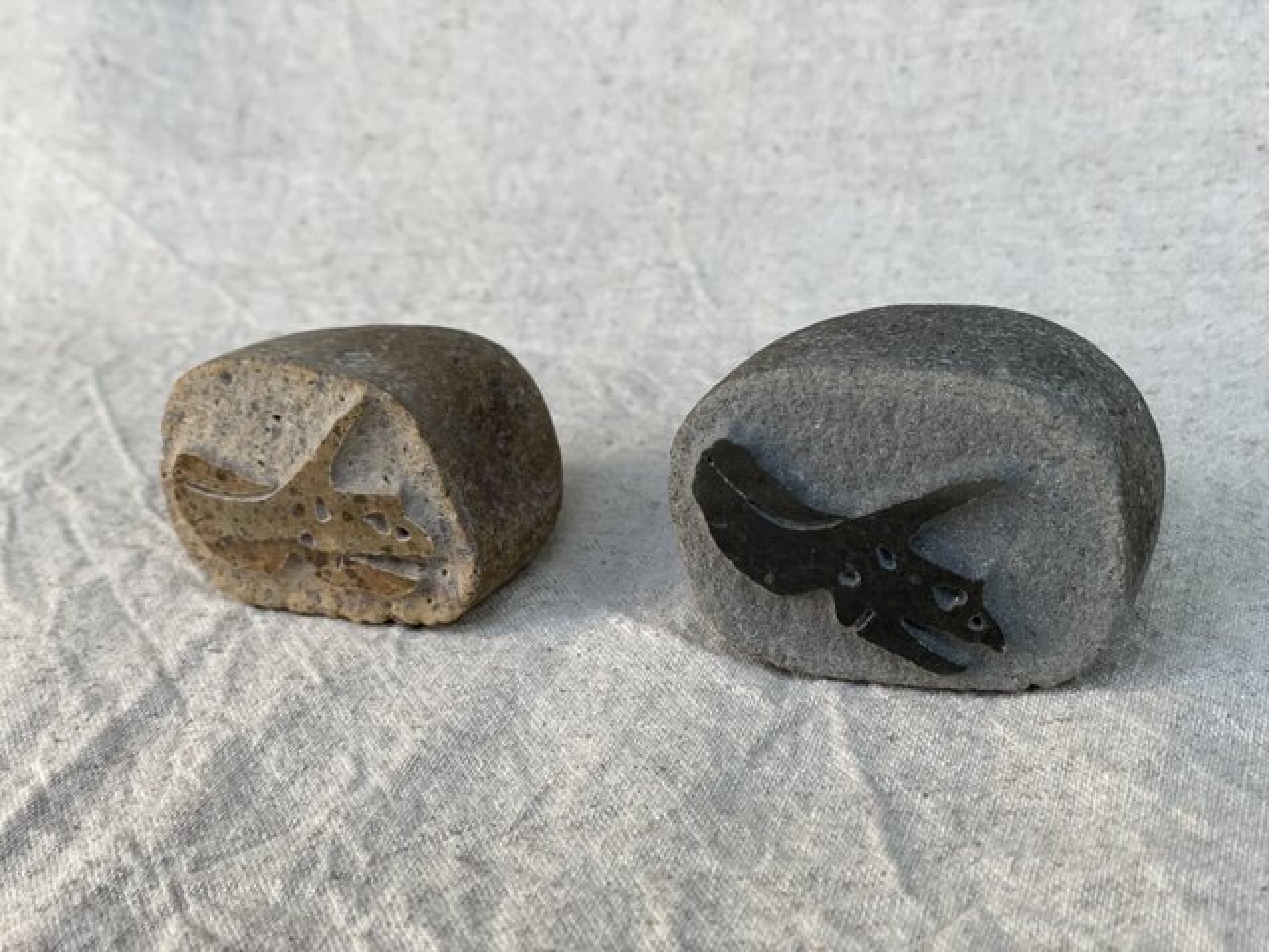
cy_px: 476
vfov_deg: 28.0
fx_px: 1906
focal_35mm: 52
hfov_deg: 36.8
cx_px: 634
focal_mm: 6
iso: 32
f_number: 2
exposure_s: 1/410
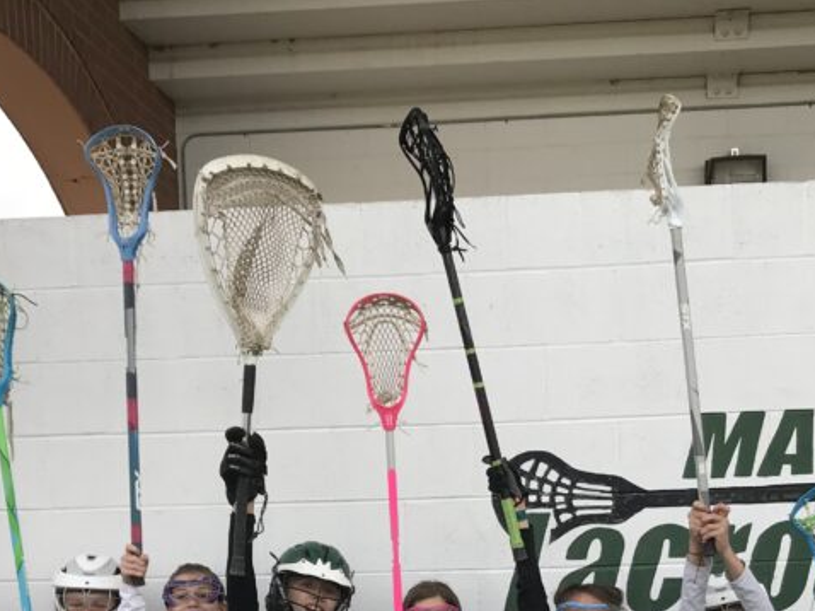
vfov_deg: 23.1
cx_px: 472
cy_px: 652
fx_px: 1412
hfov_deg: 32.1
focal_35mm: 60
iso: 20
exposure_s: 1/225
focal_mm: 3.99
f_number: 1.8
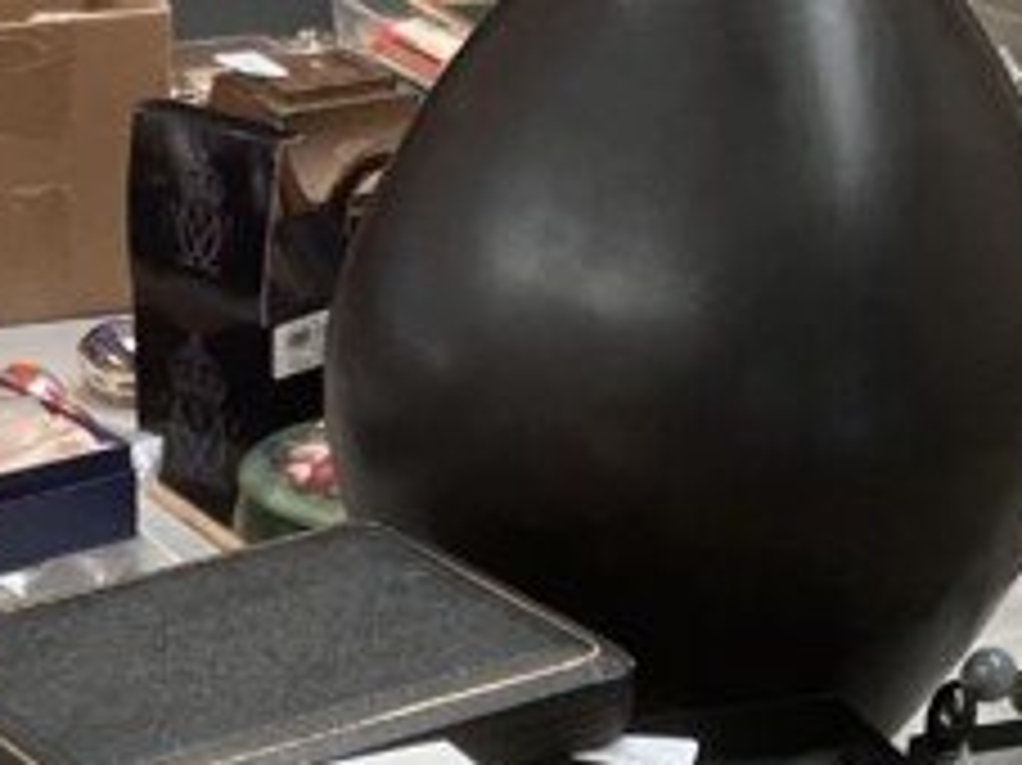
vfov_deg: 11.1
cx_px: 194
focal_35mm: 121
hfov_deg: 16.2
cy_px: 1510
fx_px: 3571
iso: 100
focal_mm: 3.99
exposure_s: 1/60
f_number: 1.8
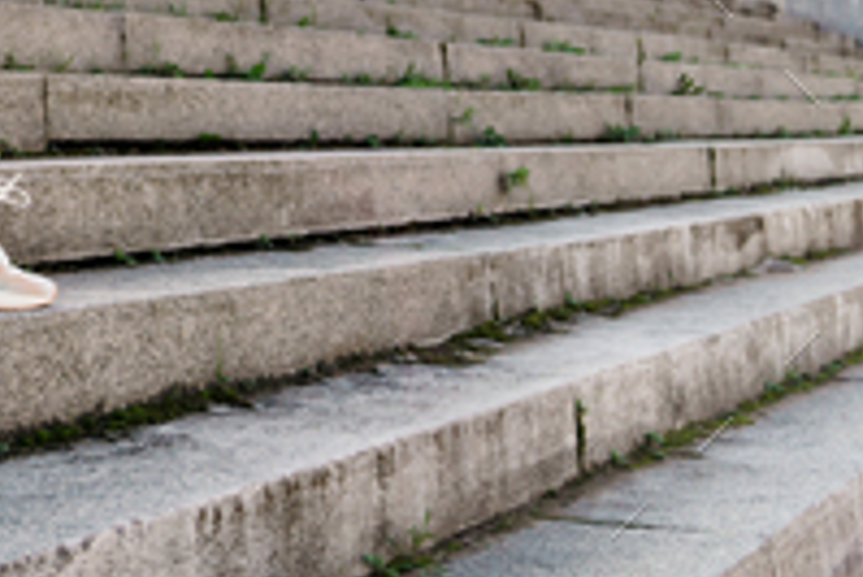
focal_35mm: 83
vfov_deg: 15.5
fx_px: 1991
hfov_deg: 21.1
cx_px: -390
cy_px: -230
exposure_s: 1/1250
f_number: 2.8
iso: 100
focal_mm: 28
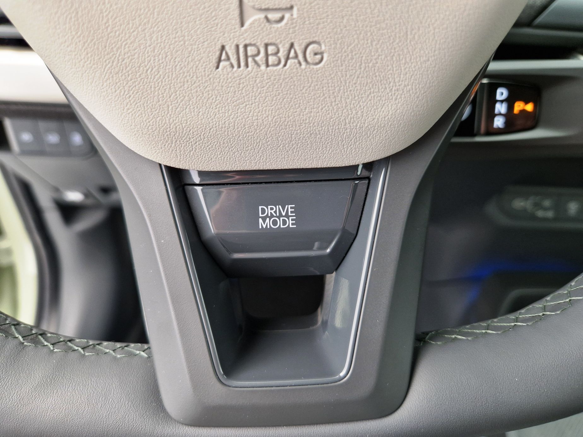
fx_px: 387
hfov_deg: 73.9
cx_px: 292
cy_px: 218
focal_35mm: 23
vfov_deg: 58.9
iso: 200
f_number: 1.8
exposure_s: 1/100
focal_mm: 5.4
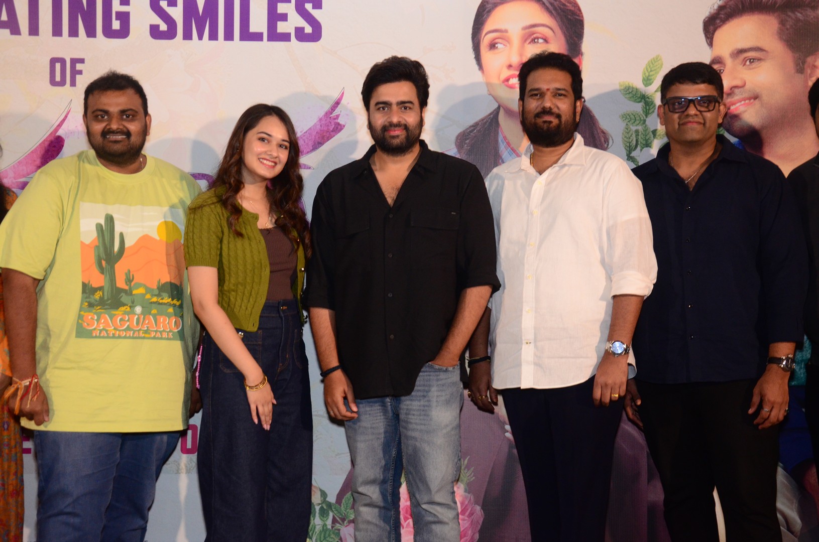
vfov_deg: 27.9
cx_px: 410
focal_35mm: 48
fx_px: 1090
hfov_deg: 41.2
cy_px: 271
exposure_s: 1/125
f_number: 4.5
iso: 1600
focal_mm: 32
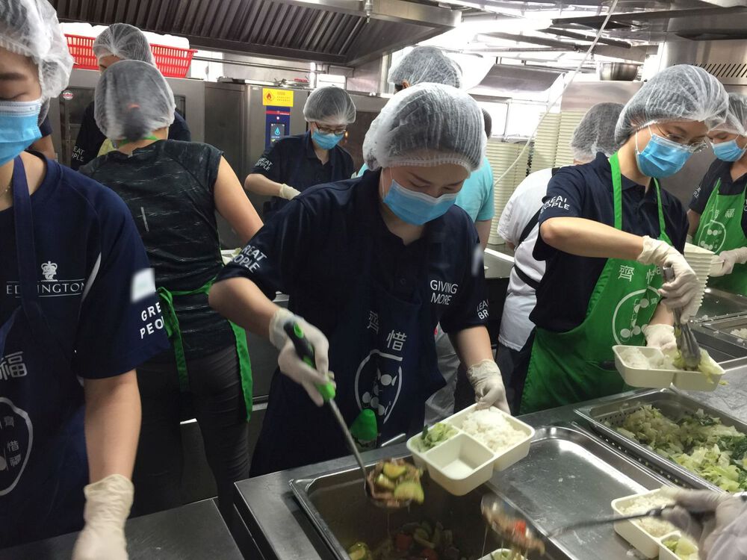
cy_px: 280
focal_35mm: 29
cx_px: 374
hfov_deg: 61.7
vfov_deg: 48.2
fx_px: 626
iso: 50
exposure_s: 1/17
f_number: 2.2
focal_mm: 4.15
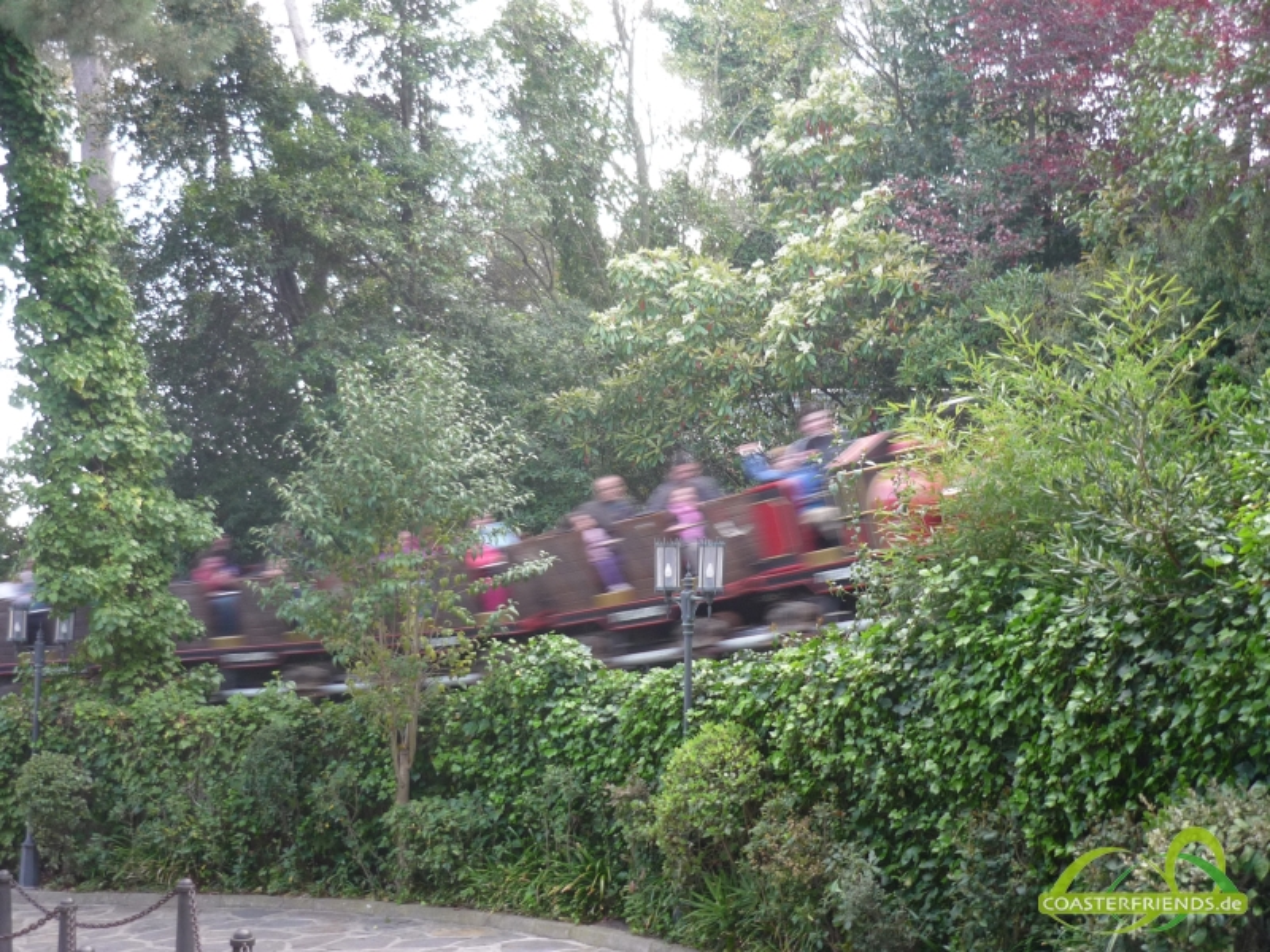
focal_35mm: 41
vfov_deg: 35.1
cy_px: 476
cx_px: 635
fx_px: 1504
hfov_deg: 45.8
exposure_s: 1/30
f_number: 3
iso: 125
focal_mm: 6.8
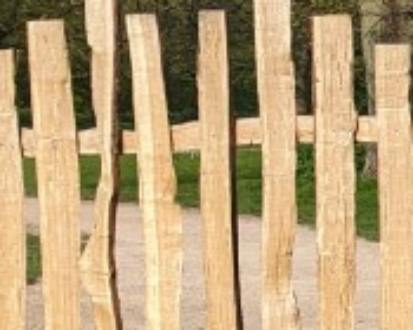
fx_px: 1956
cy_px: 210
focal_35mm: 160
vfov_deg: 9.7
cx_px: 1044
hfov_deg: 10.2
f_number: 1.85
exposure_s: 1/2137
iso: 42
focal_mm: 6.81
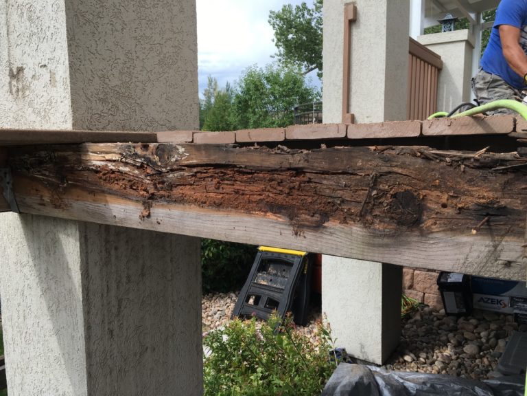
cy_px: 198
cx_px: 264
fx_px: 442
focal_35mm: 29
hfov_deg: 61.7
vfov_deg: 48.2
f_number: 2.2
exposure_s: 1/657
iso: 25
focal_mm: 4.15
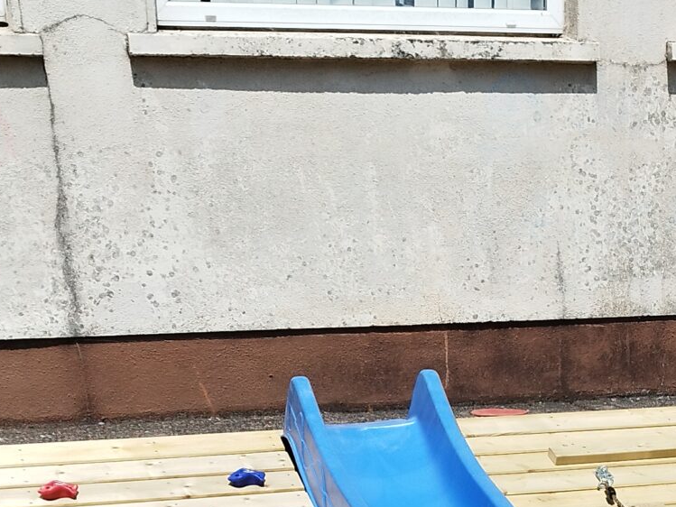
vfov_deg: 16.5
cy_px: 743
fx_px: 1602
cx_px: 463
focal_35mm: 82
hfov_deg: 23.7
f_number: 1.89
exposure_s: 1/1073
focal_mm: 5.89
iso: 50
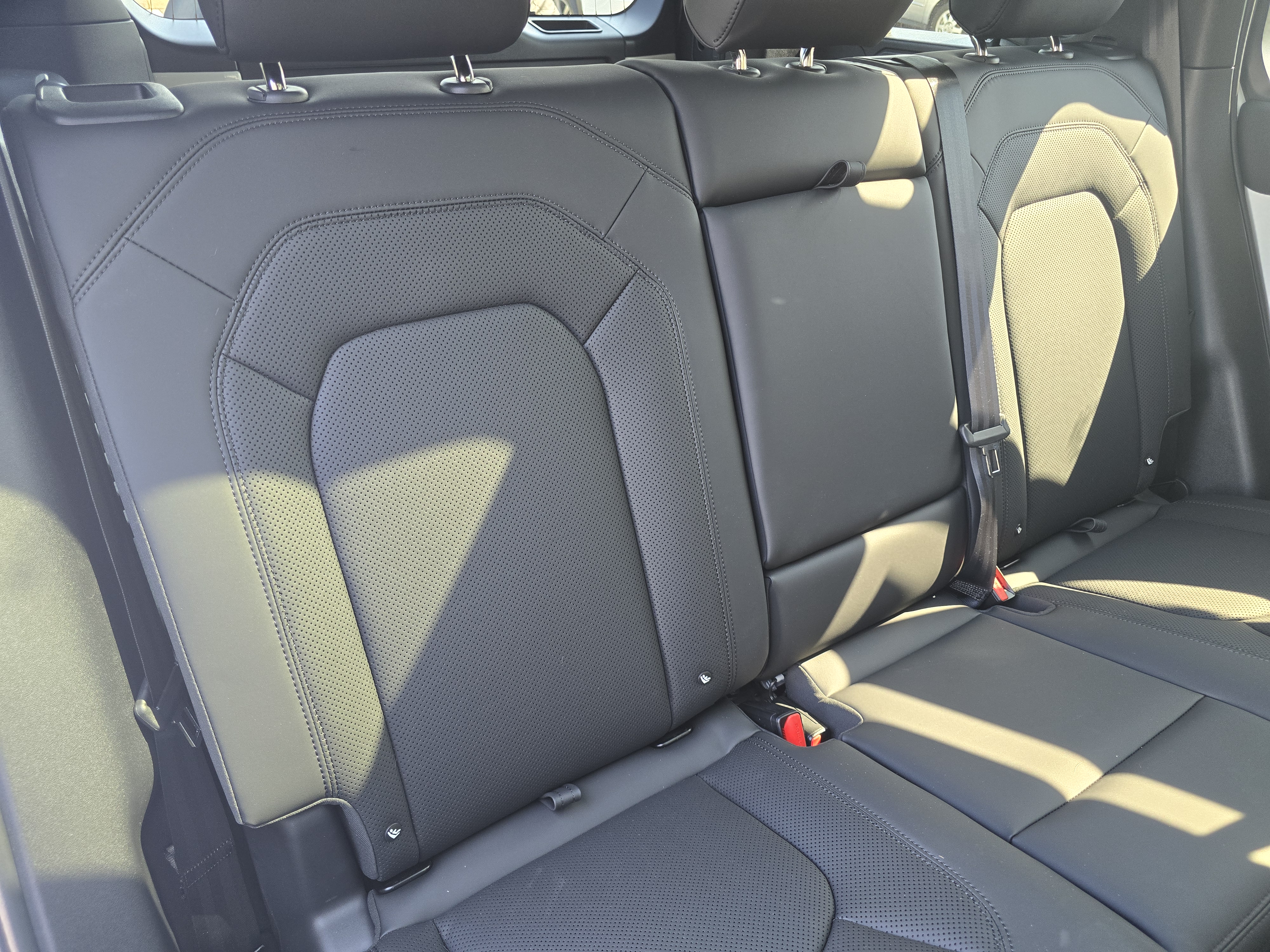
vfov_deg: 58.9
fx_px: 844
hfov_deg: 73.9
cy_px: 476
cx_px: 635
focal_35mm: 23
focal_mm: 6.3
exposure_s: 1/120
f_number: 1.7
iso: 160
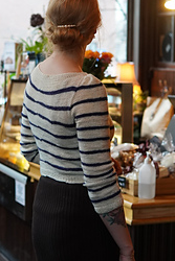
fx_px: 655
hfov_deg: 15.2
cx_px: 81
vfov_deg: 22.5
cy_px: 89
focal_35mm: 90
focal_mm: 30
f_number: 2.5
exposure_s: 1/160
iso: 1600
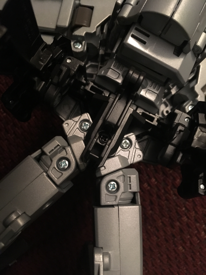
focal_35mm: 29
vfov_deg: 61.7
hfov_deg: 48.2
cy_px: 138
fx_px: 230
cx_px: 103
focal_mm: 4.15
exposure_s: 1/15
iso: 500
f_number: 2.2
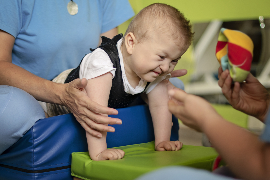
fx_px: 562
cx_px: 135
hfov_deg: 27.0
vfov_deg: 18.2
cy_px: 90
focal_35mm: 75
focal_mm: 50
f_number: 1.6
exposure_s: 1/125
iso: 100
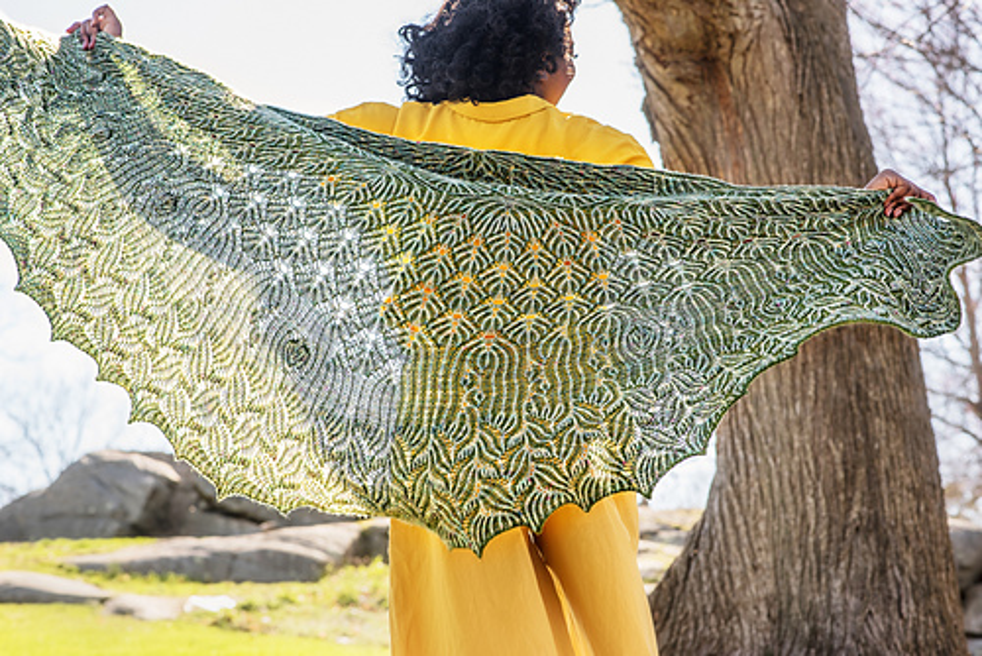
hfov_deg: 23.9
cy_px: 328
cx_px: 491
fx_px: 2320
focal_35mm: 85
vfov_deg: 16.1
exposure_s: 1/320
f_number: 7.1
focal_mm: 85
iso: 320
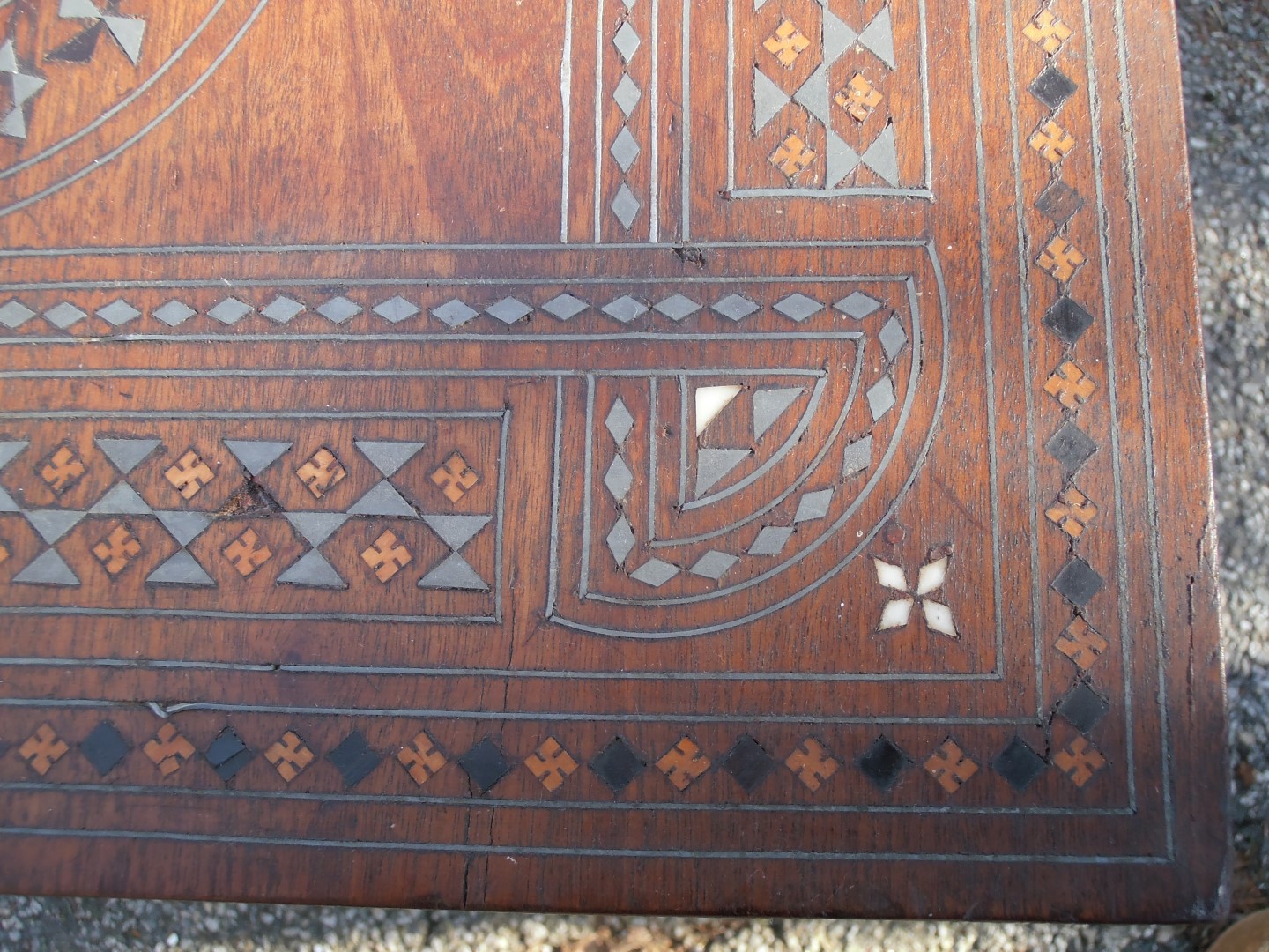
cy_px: 476
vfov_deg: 42.9
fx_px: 1210
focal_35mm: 33
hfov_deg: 55.4
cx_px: 634
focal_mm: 5.93
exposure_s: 1/40
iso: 80
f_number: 3.6
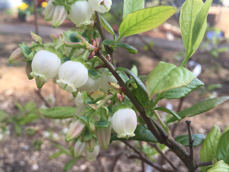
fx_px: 192
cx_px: 114
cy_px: 86
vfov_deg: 48.2
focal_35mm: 29
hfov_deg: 61.7
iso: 32
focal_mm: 4.15
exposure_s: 1/196
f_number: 2.2
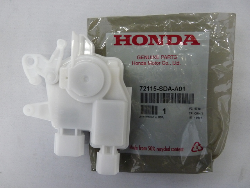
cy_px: 94
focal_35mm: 27
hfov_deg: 65.3
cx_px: 125
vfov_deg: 51.4
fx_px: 195
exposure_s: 1/30
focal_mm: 4.8
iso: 400
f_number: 2.8
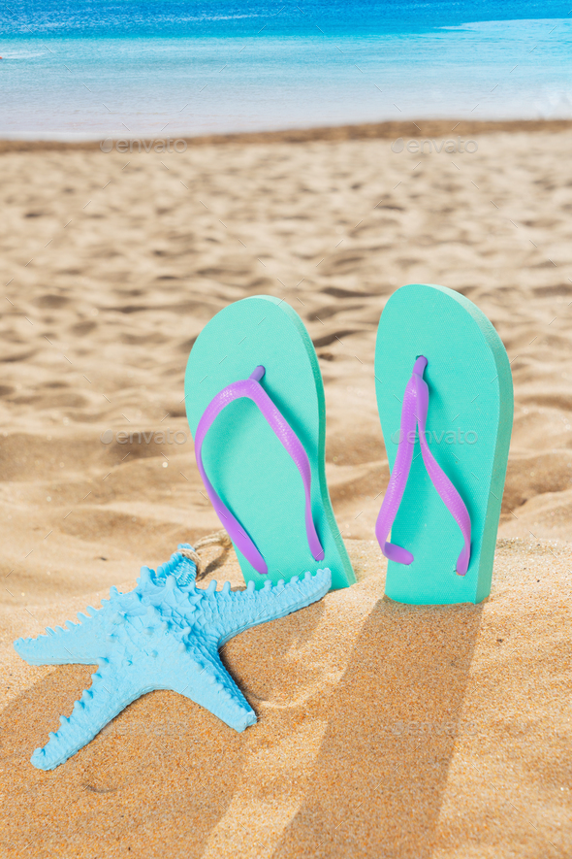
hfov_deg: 19.5
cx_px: 286
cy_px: 430
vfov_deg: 28.8
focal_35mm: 70
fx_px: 1668
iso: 100
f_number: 10
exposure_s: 1/250
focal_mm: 70
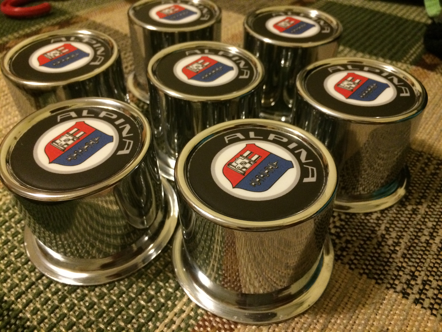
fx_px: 370
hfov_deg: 61.7
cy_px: 166
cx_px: 221
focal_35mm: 29
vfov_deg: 48.2
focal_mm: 4.15
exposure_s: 1/17
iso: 400
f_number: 2.2
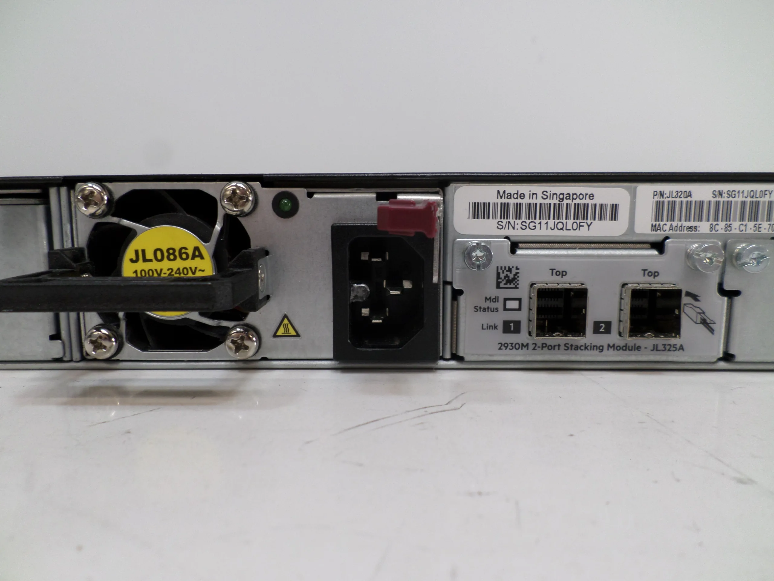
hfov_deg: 69.4
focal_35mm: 25
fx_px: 559
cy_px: 290
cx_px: 387
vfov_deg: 54.9
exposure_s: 1/45
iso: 80
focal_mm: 4.5
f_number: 2.5
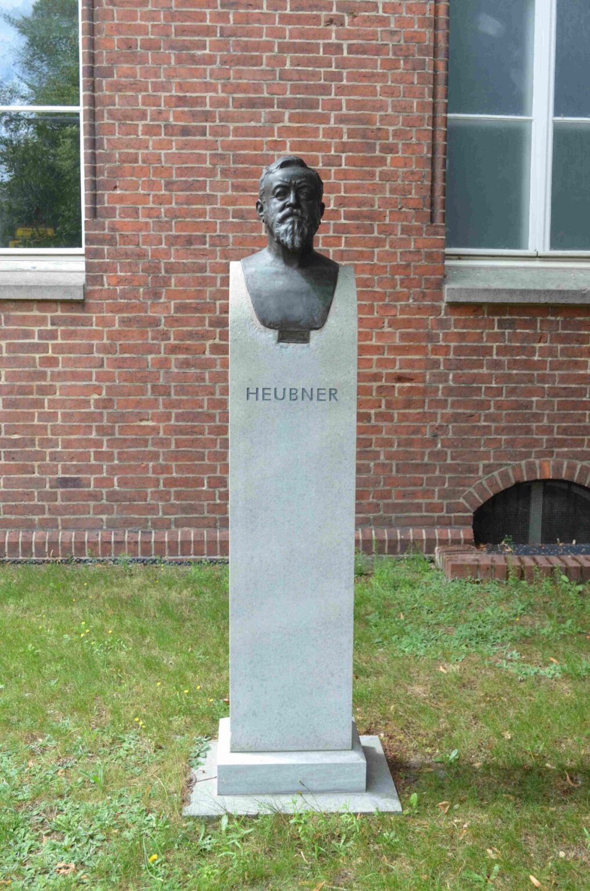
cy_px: 446
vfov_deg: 49.6
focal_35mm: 39
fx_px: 963
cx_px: 295
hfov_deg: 34.1
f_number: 7.1
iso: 400
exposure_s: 1/200
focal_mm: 26
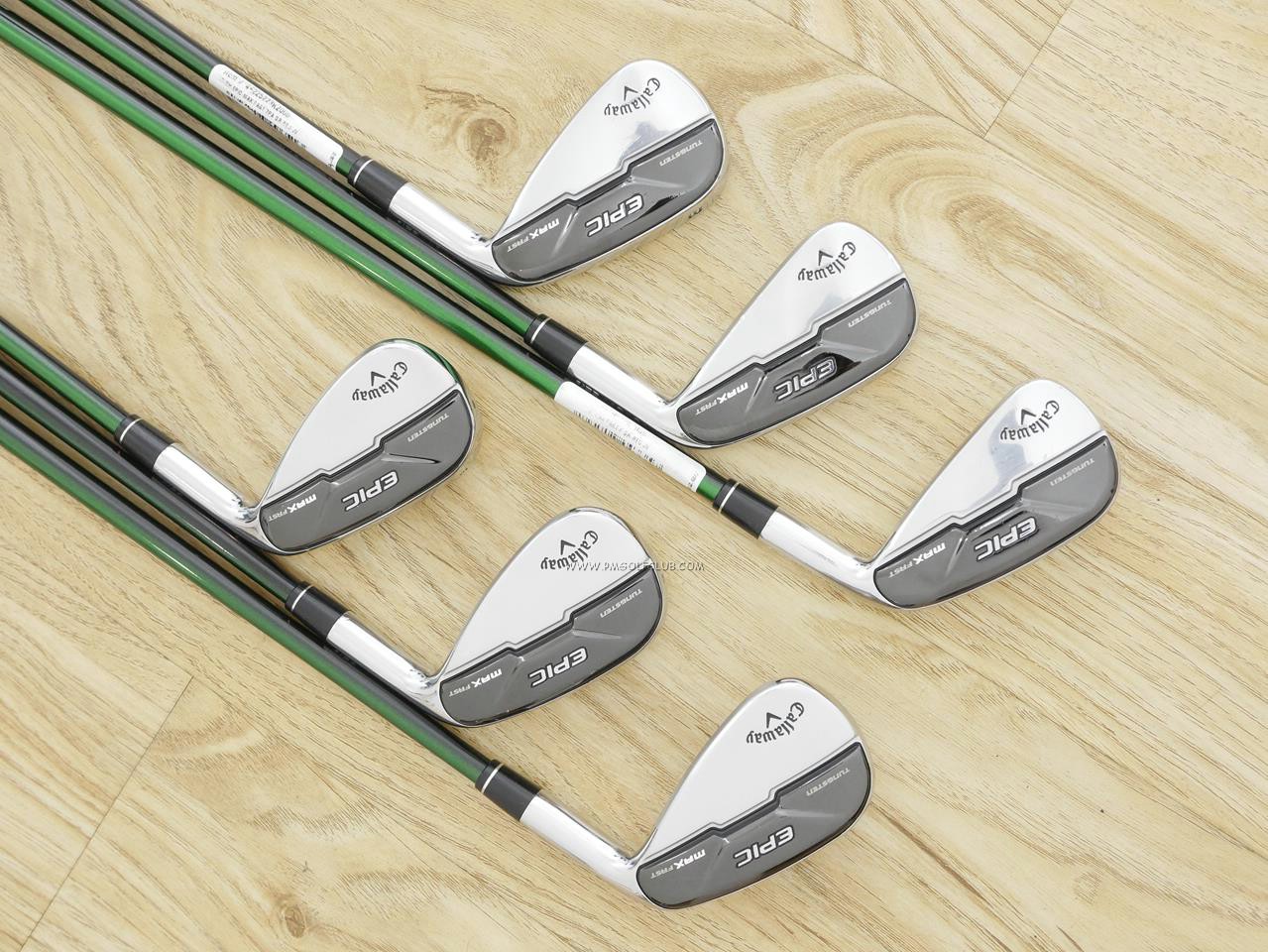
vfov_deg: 29.1
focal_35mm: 50
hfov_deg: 38.2
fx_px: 1832
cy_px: 476
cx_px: 634
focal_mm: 25
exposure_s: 1/40
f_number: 4.5
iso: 1600
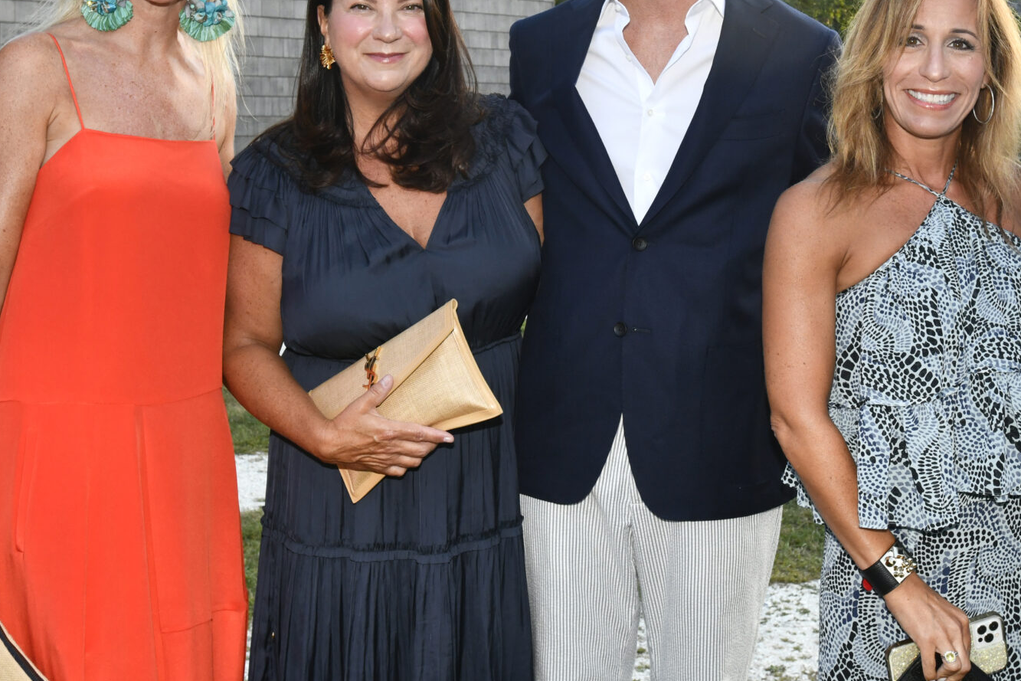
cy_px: 98
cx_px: 558
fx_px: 1361
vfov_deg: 27.3
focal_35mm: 48
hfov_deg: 41.1
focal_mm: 25
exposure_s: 1/250
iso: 800
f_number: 9
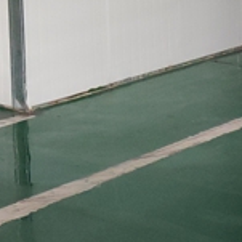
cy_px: -255
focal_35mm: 108
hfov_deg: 14.2
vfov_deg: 13.6
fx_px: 854
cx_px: -196
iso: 682
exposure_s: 1/33
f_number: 1.8
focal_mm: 4.22
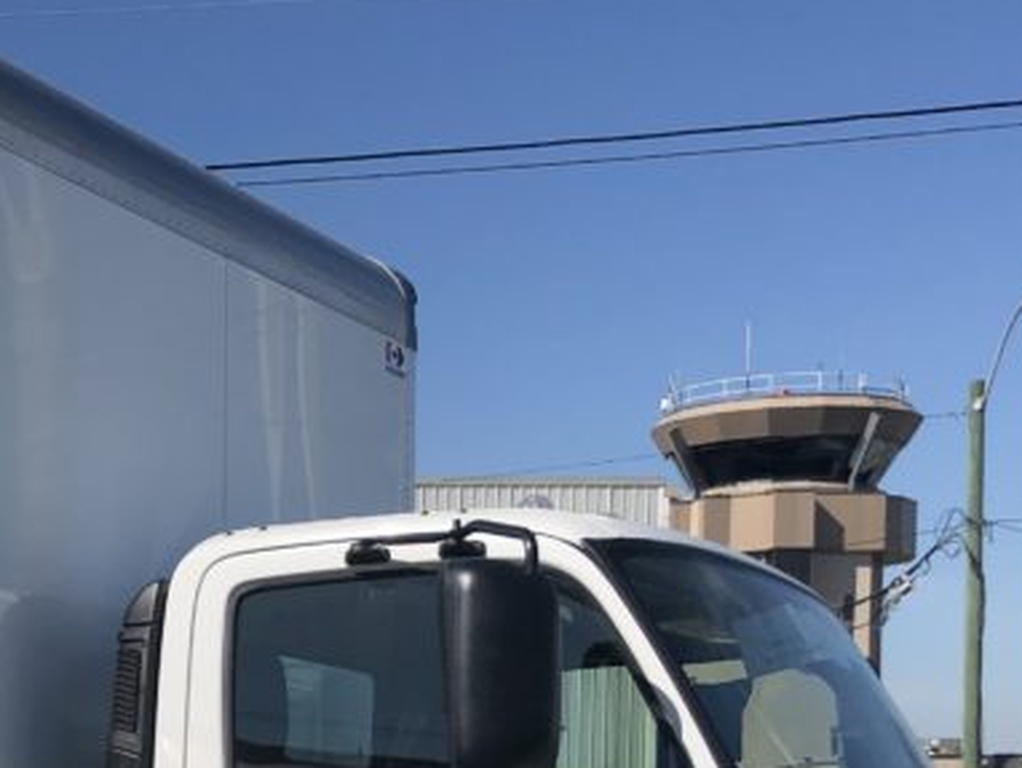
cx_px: -179
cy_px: 883
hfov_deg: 23.8
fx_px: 2216
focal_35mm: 75
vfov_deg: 18.8
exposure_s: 1/6098
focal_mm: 4
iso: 25
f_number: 1.8
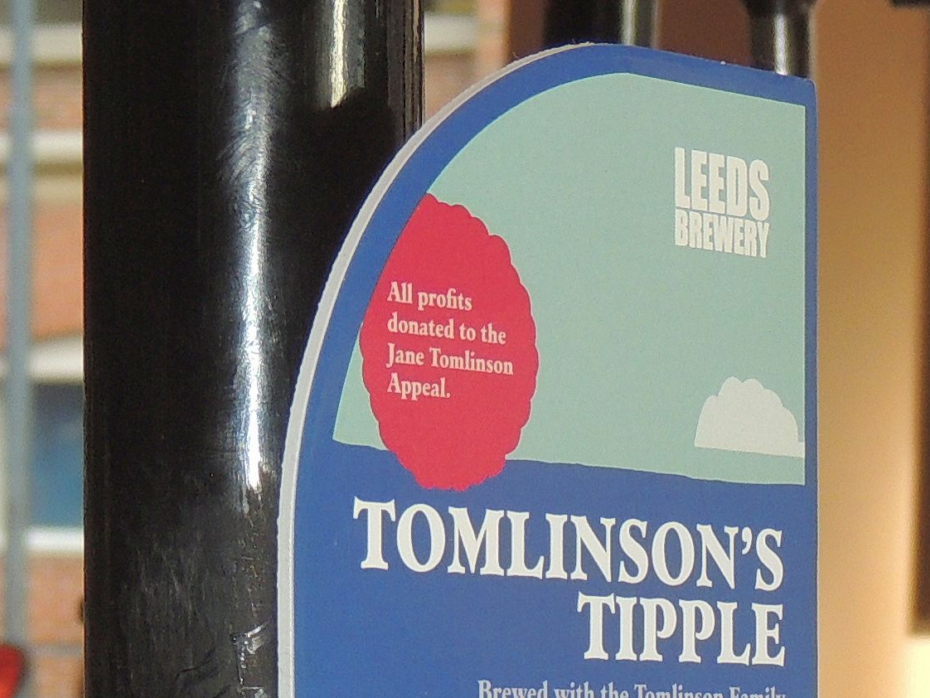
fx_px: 5186
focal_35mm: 193
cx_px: 393
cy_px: 863
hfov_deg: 10.2
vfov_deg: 7.6
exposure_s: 1/50
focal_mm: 8.3
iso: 140
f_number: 3.5
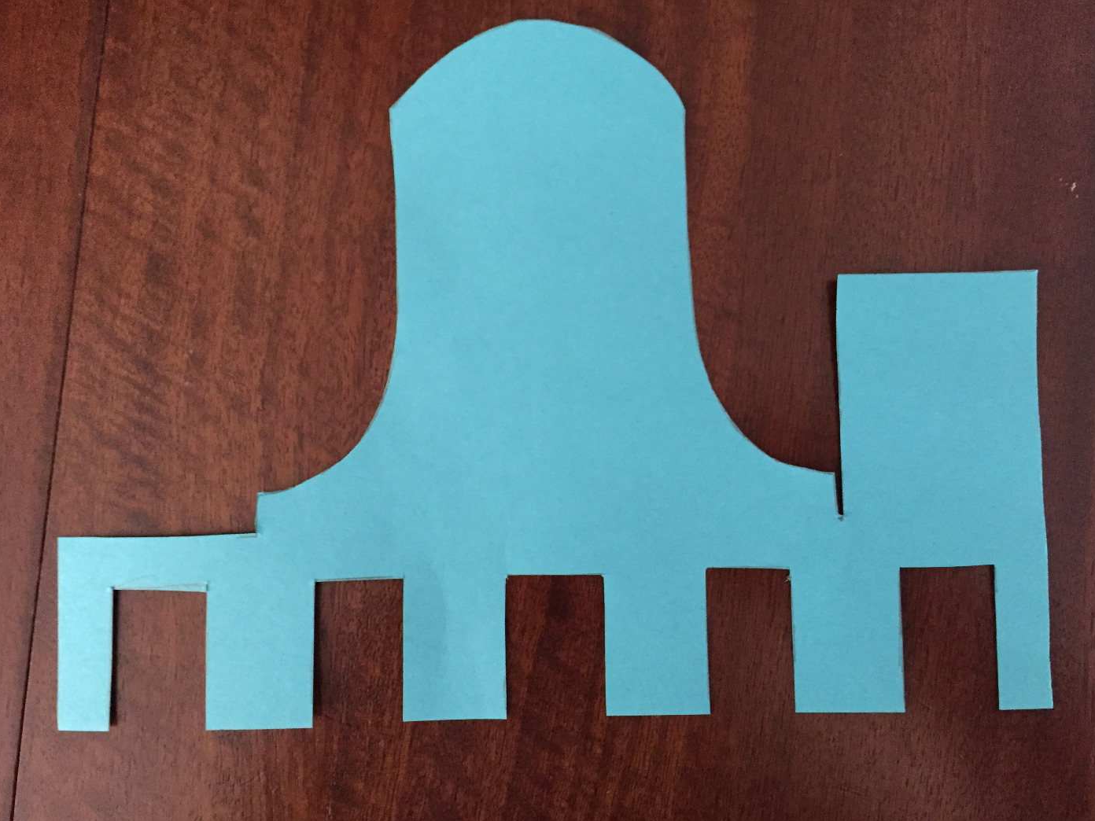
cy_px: 411
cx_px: 537
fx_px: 949
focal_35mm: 30
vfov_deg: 46.8
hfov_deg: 60.0
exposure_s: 1/15
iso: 500
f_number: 2.2
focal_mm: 4.15
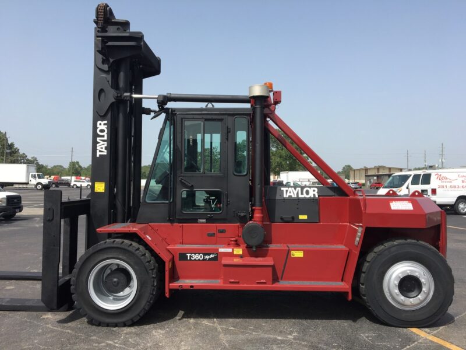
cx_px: 233
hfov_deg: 61.7
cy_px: 175
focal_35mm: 29
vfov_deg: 48.2
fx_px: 390
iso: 25
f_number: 2.2
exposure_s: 1/1040
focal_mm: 4.15
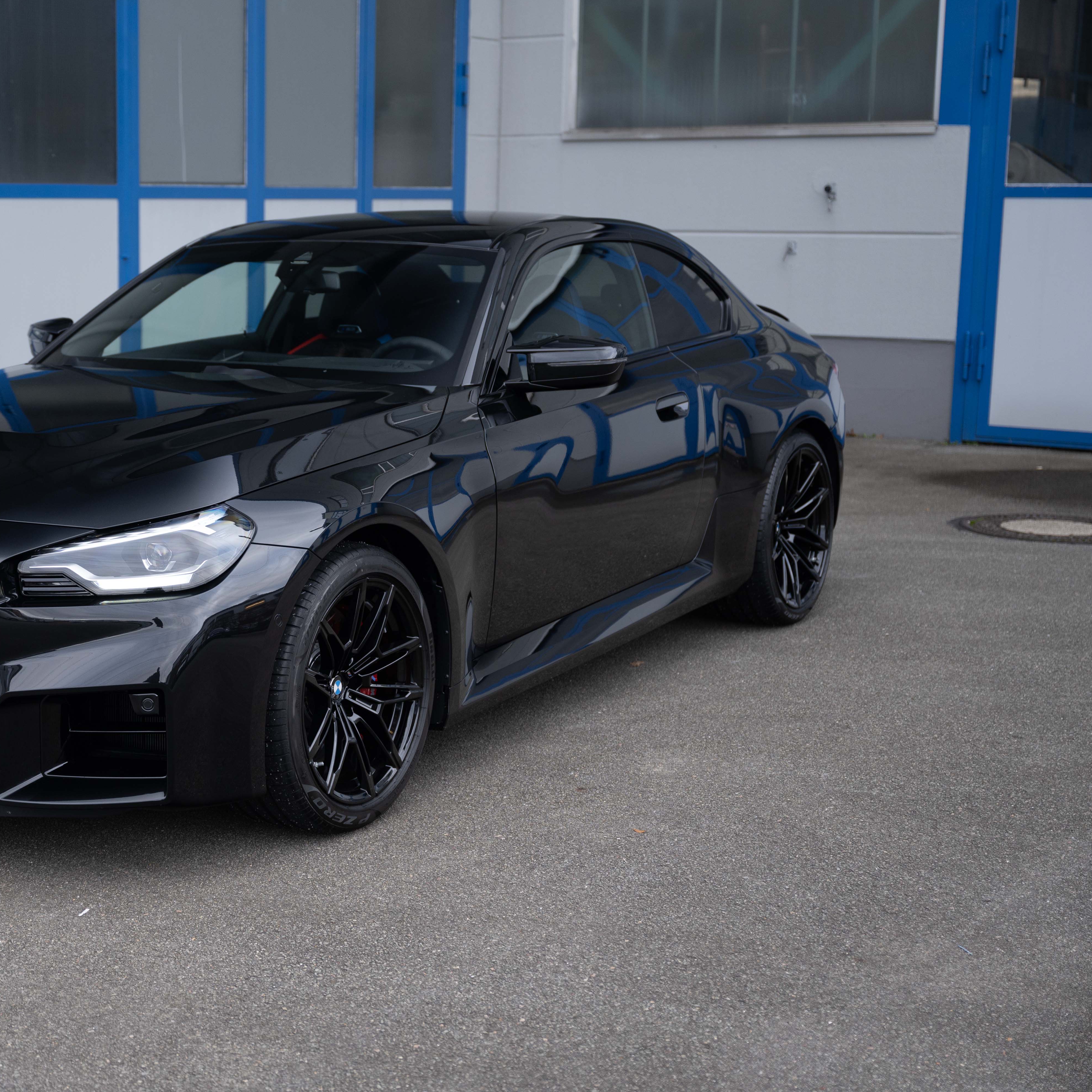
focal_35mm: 53
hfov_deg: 31.6
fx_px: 1892
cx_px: 265
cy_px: 550
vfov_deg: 32.2
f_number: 2.8
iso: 400
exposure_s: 1/125
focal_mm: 41
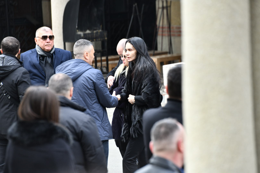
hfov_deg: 10.3
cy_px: 86
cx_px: 130
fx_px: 1444
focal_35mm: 200
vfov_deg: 6.9
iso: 500
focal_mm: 200
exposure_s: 1/500
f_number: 5.6
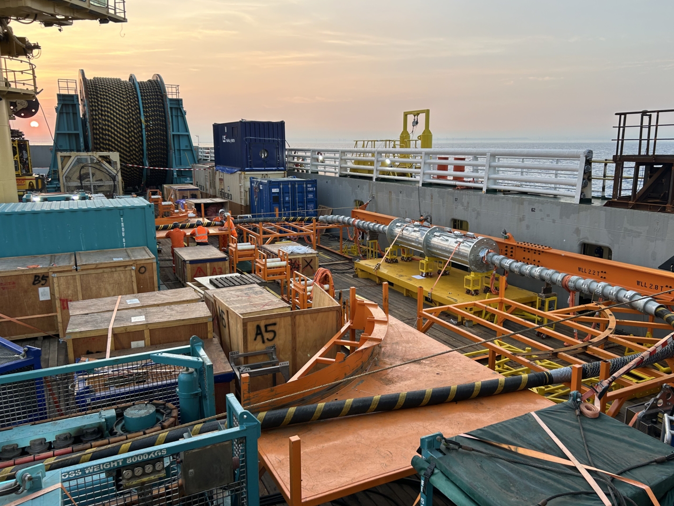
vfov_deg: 49.8
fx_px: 545
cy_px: 261
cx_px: 351
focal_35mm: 28
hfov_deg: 63.4
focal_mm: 5.7
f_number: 1.5
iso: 40
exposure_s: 1/240
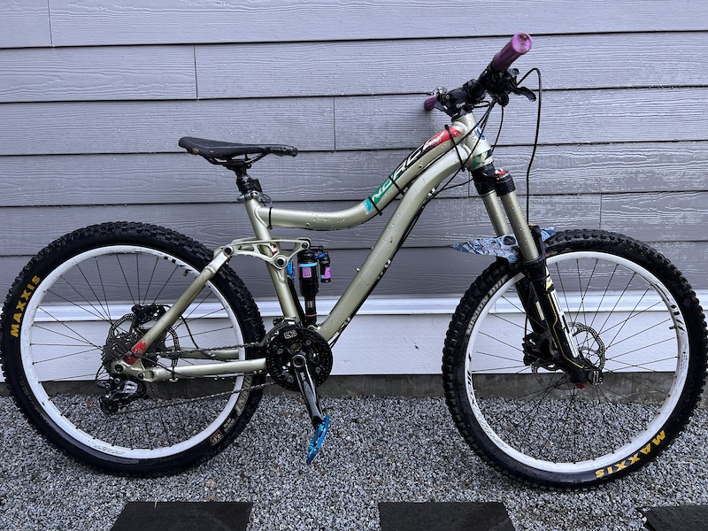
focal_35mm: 26
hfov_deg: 67.3
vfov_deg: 53.1
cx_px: 354
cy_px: 266
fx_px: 532
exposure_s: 1/121
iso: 80
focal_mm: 5.7
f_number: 1.5
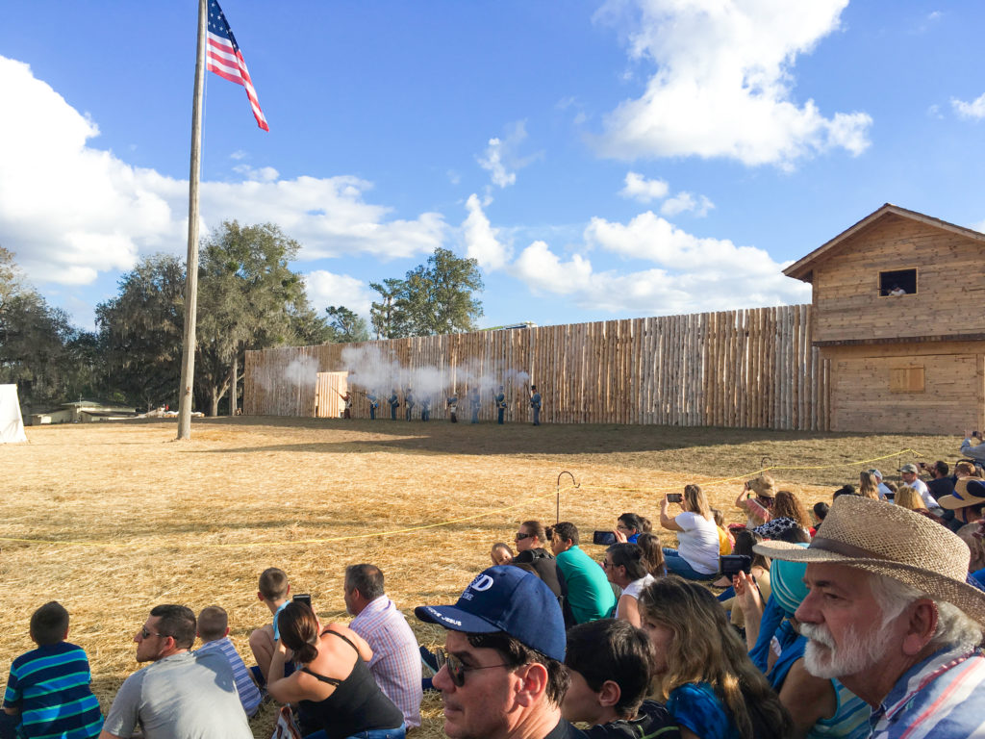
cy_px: 370
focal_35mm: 29
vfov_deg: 48.2
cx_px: 492
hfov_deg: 61.7
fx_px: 825
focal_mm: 4.15
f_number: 2.2
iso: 25
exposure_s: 1/1131
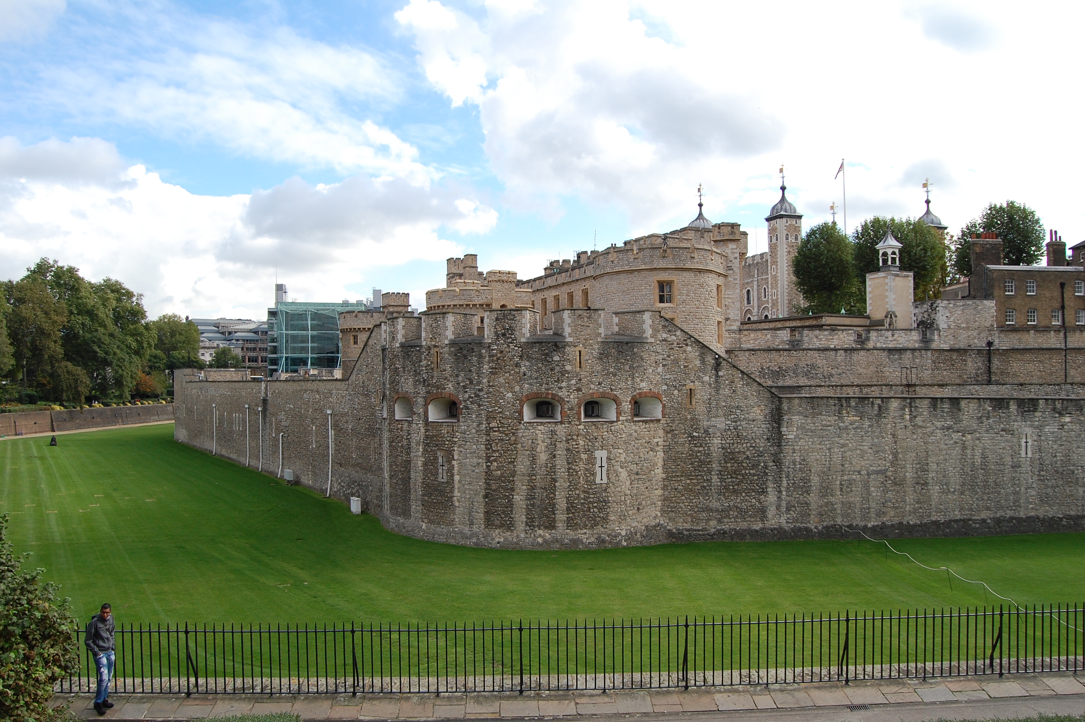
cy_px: 361
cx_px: 542
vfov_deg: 47.8
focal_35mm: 27
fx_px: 813
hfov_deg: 67.4
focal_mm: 18
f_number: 10
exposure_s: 1/250
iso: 360
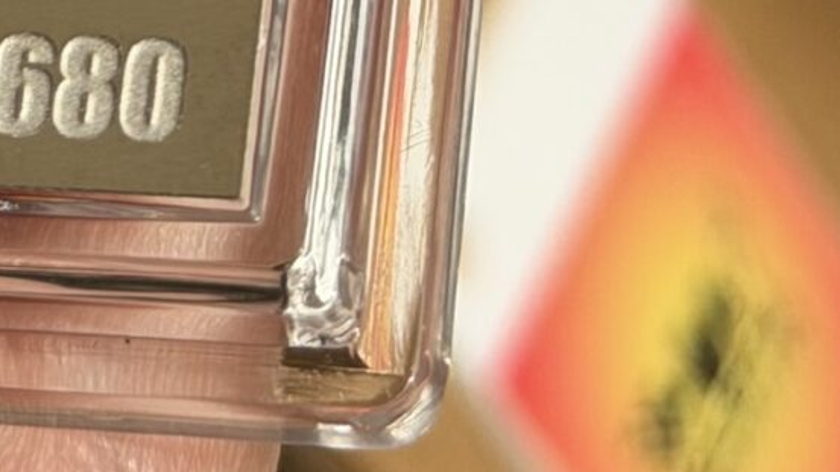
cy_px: -898
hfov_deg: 8.8
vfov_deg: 4.8
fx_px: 5390
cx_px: -100
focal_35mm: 242
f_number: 1.78
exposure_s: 1/167
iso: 50
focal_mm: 6.76
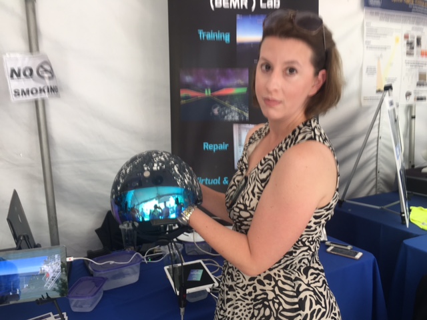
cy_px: 160
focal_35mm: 29
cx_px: 214
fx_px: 358
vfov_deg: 48.2
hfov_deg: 61.7
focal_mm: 4.15
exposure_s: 1/40
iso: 25
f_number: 2.2
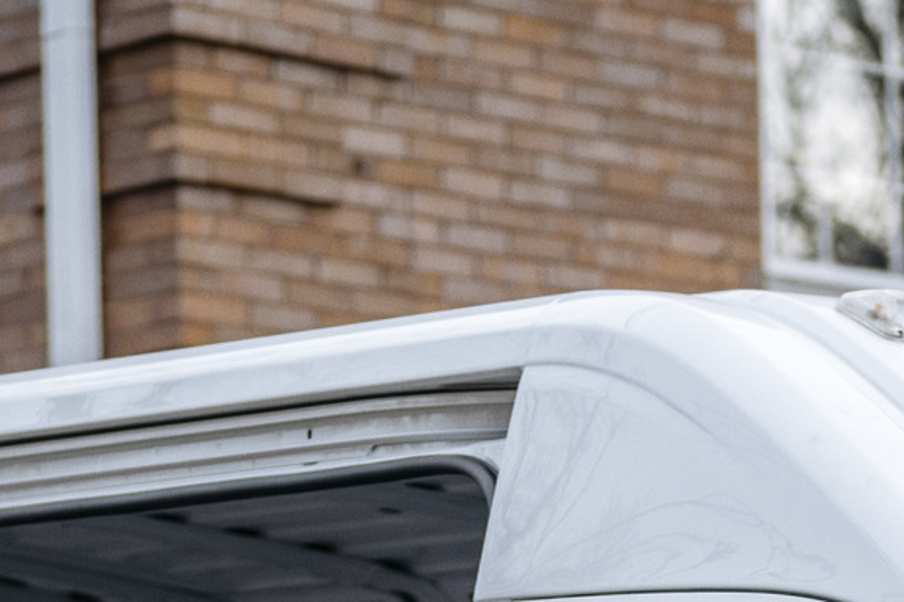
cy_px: 1281
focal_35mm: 261
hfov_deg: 7.9
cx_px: 704
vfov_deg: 5.1
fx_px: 6552
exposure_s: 1/3200
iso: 400
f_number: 1.8
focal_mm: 50
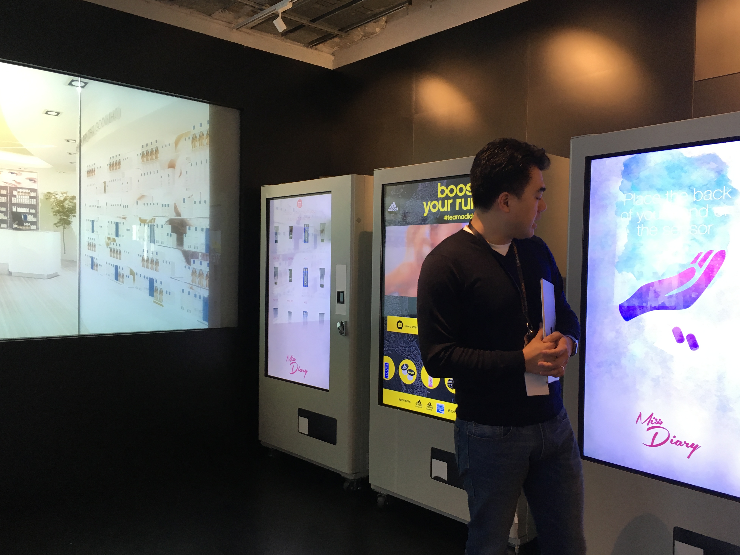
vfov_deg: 46.8
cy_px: 285
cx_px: 364
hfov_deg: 60.0
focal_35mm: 30
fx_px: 641
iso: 80
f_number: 2.2
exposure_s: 1/33
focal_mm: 4.15
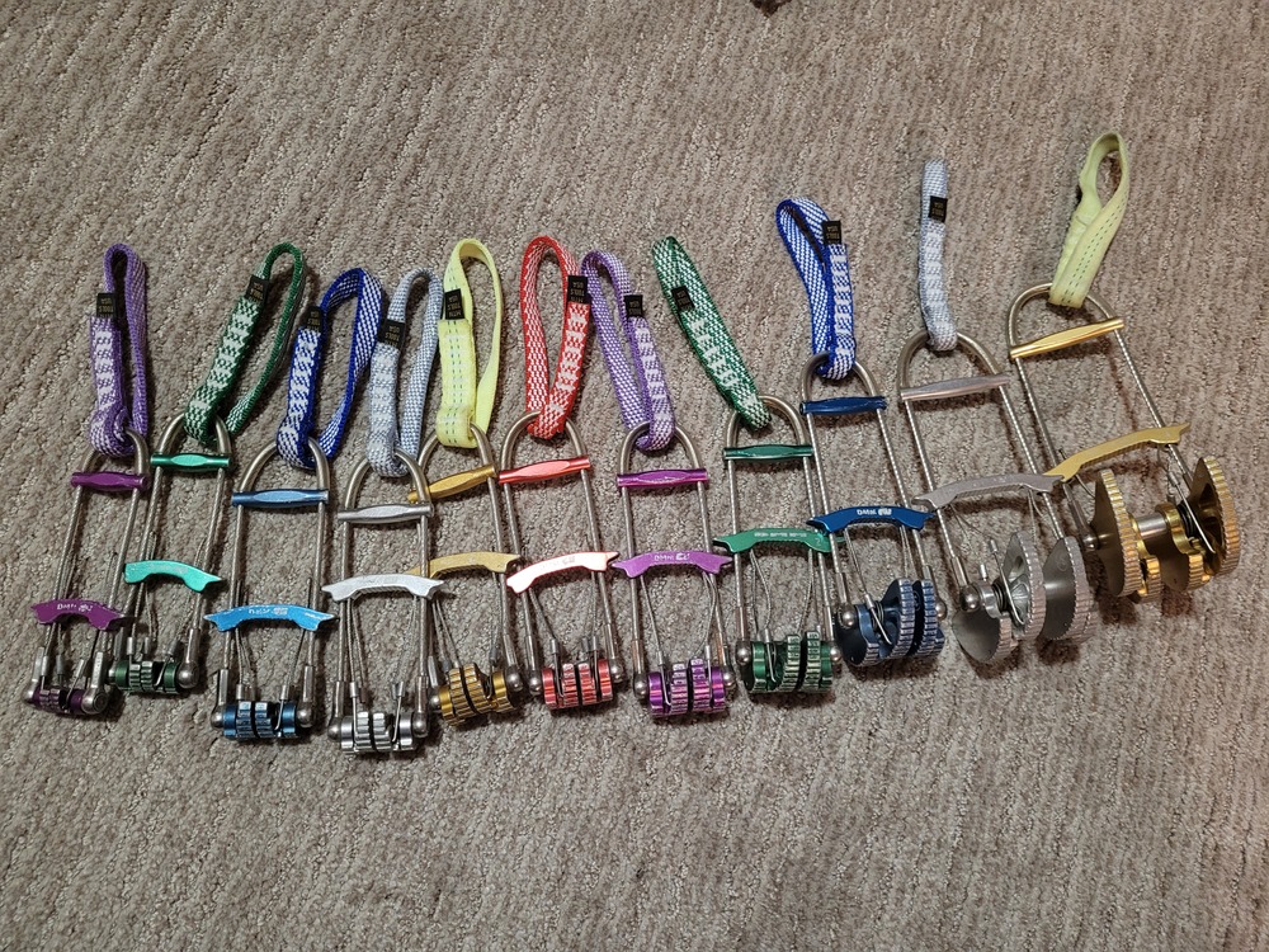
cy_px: 476
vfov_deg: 53.1
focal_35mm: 26
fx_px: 953
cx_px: 634
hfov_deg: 67.3
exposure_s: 1/24
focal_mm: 5.4
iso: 500
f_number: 1.8
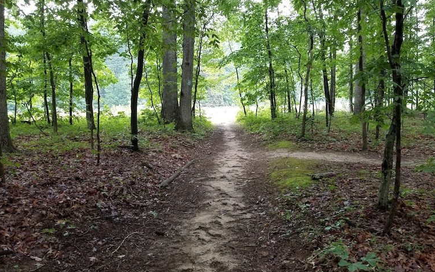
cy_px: 139
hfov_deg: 64.6
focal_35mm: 29
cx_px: 223
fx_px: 344
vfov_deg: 43.1
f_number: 1.7
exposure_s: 1/60
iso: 80
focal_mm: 4.25
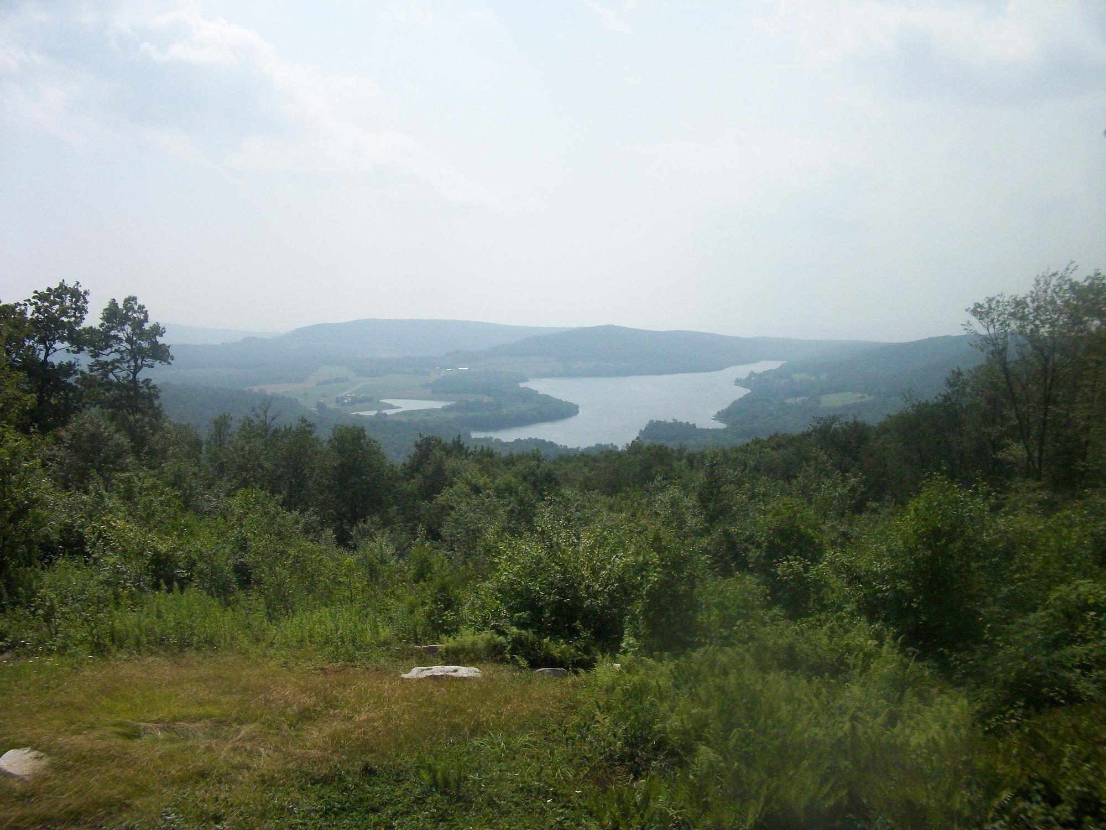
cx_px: 553
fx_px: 1022
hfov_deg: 56.8
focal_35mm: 32
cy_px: 415
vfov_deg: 44.2
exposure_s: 1/800
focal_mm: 5.7
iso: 200
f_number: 8.8
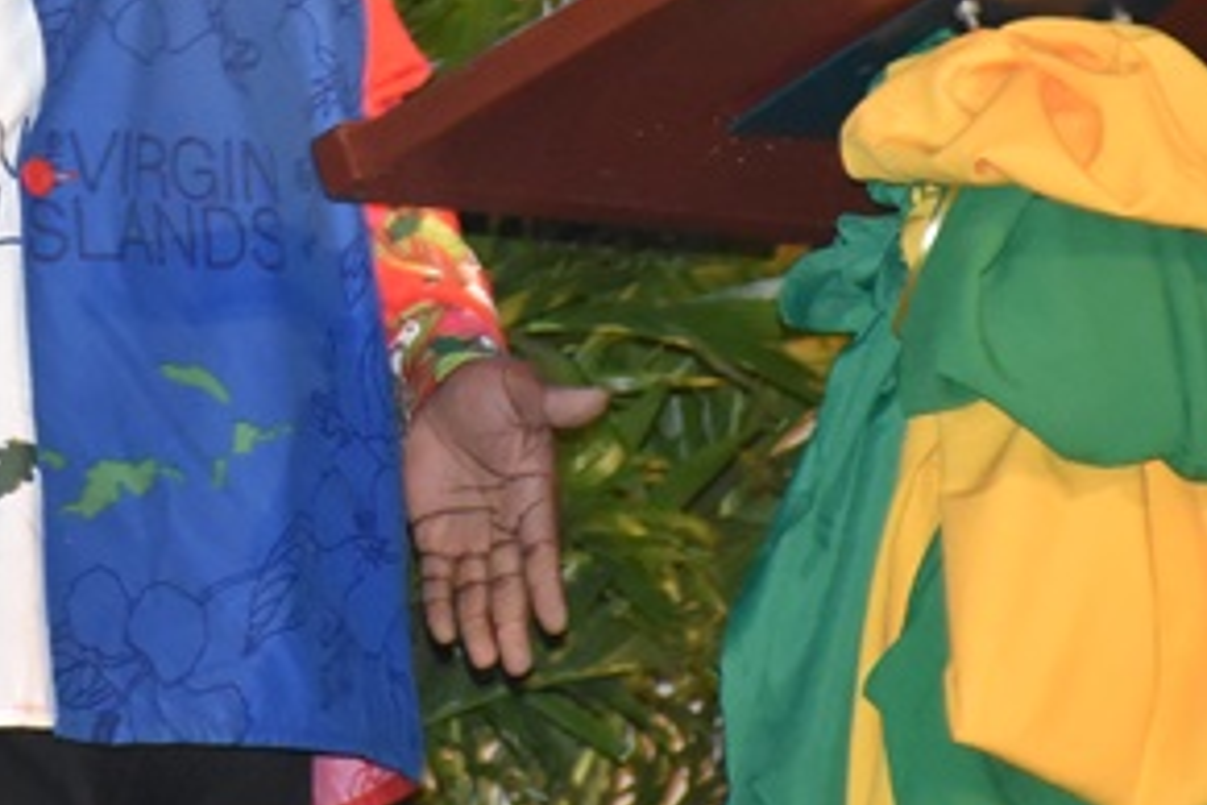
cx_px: 137
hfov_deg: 4.2
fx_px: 16628
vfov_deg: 2.8
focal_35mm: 496
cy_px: 6
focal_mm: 112
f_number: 5.6
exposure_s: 1/60
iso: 5600
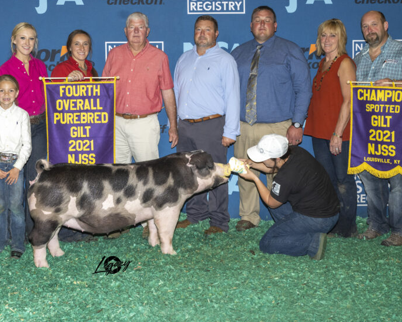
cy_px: 133
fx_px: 619
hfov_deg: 35.7
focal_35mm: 52
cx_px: 140
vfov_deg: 29.1
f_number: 6.3
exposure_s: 1/200
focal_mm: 37
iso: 640
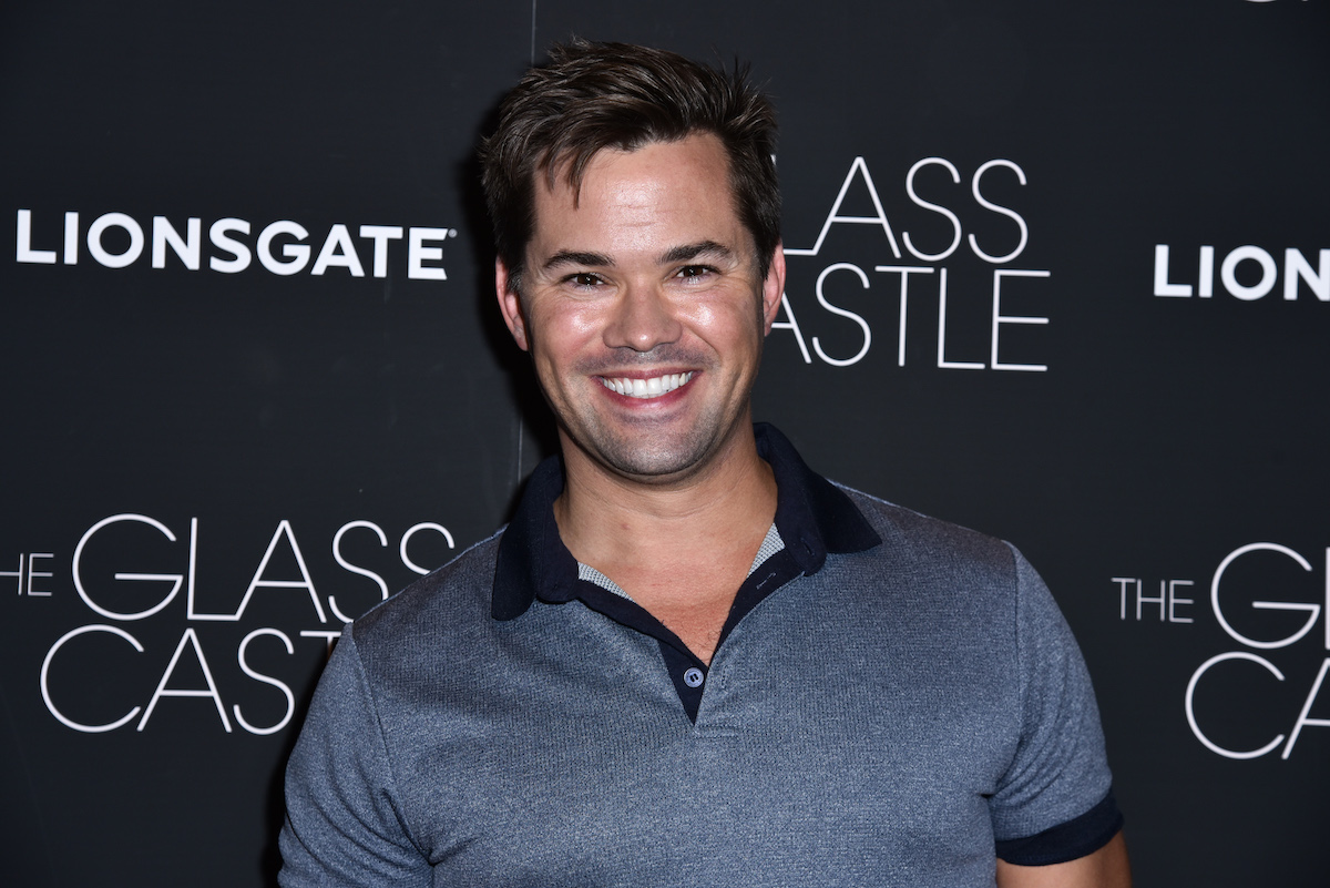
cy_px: 444
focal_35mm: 78
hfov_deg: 26.0
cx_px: 665
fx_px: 2883
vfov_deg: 17.5
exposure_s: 1/200
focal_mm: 78
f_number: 7.1
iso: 500
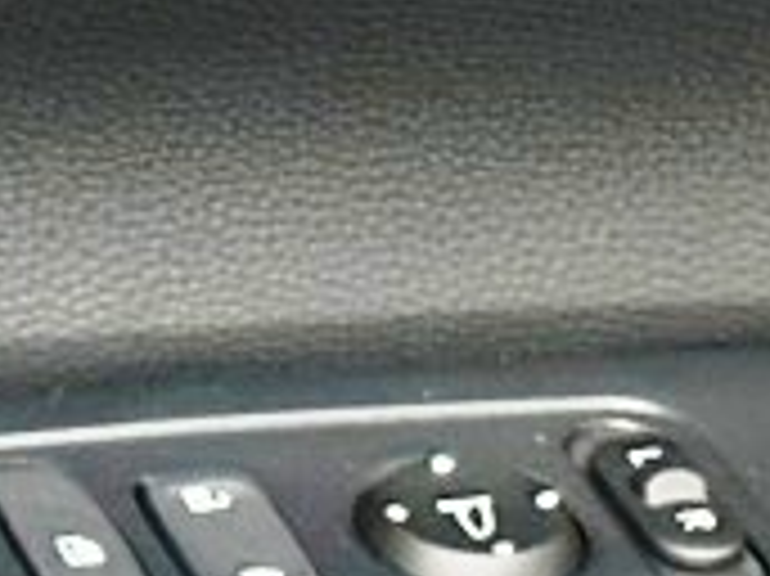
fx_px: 6380
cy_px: 171
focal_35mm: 287
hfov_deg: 6.8
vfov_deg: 5.2
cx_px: -261
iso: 640
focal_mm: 6.86
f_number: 1.78
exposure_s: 1/30
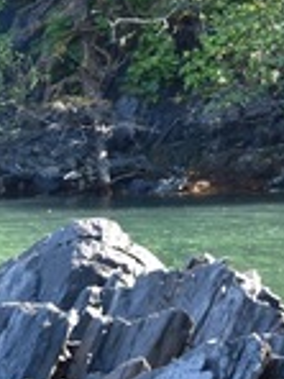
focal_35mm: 317
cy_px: 298
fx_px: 3467
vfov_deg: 6.2
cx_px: 130
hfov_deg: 4.7
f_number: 7.1
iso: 400
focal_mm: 55
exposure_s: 1/200
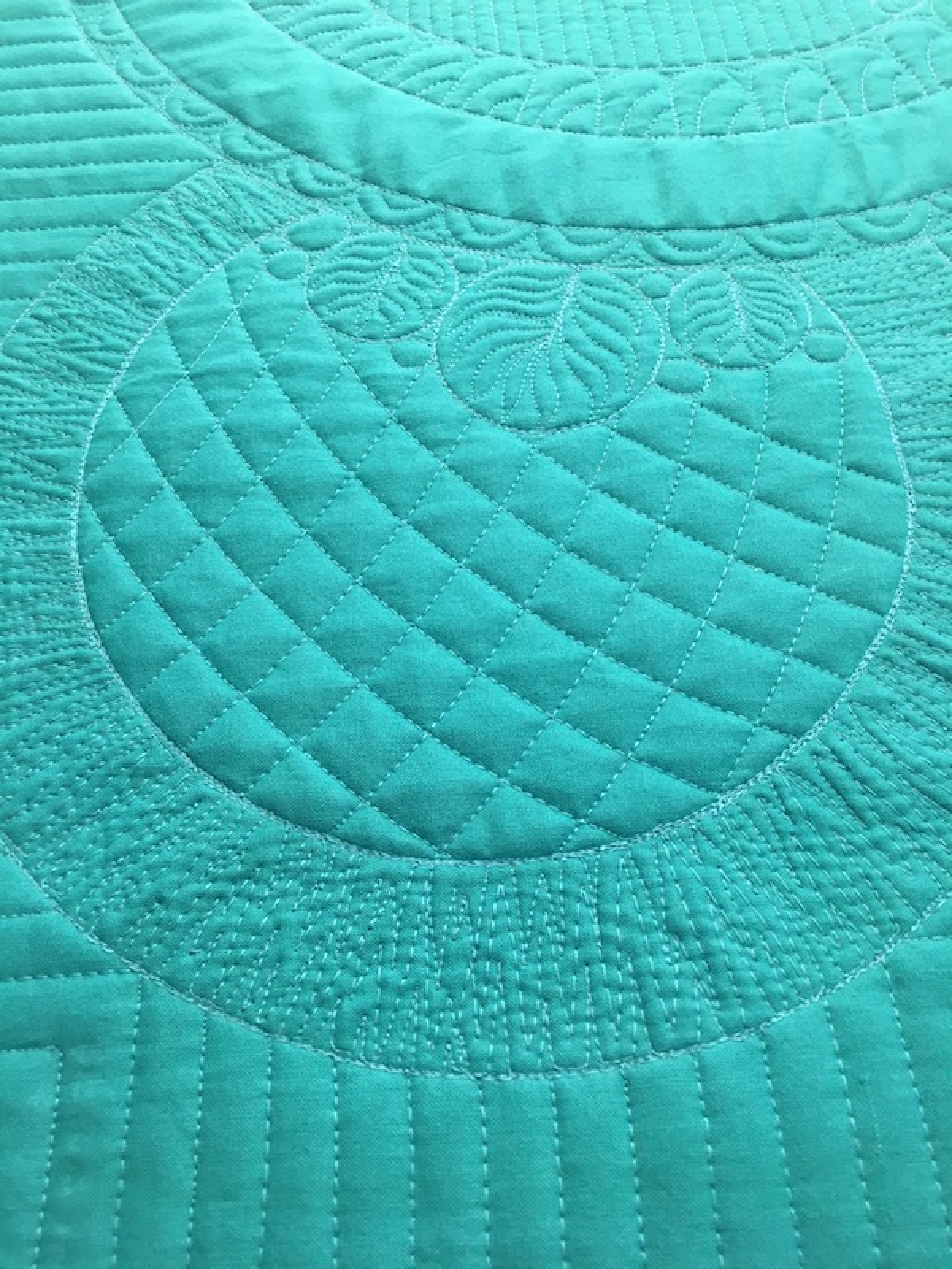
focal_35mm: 29
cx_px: 476
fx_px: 1063
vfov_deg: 61.7
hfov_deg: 48.2
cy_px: 634
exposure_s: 1/30
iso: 50
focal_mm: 4.15
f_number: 2.2
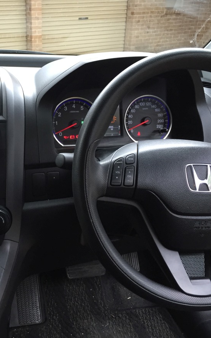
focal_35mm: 42
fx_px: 386
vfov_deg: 47.2
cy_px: 167
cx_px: 45
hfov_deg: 29.9
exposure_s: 1/33
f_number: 2.2
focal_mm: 4.15
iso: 64
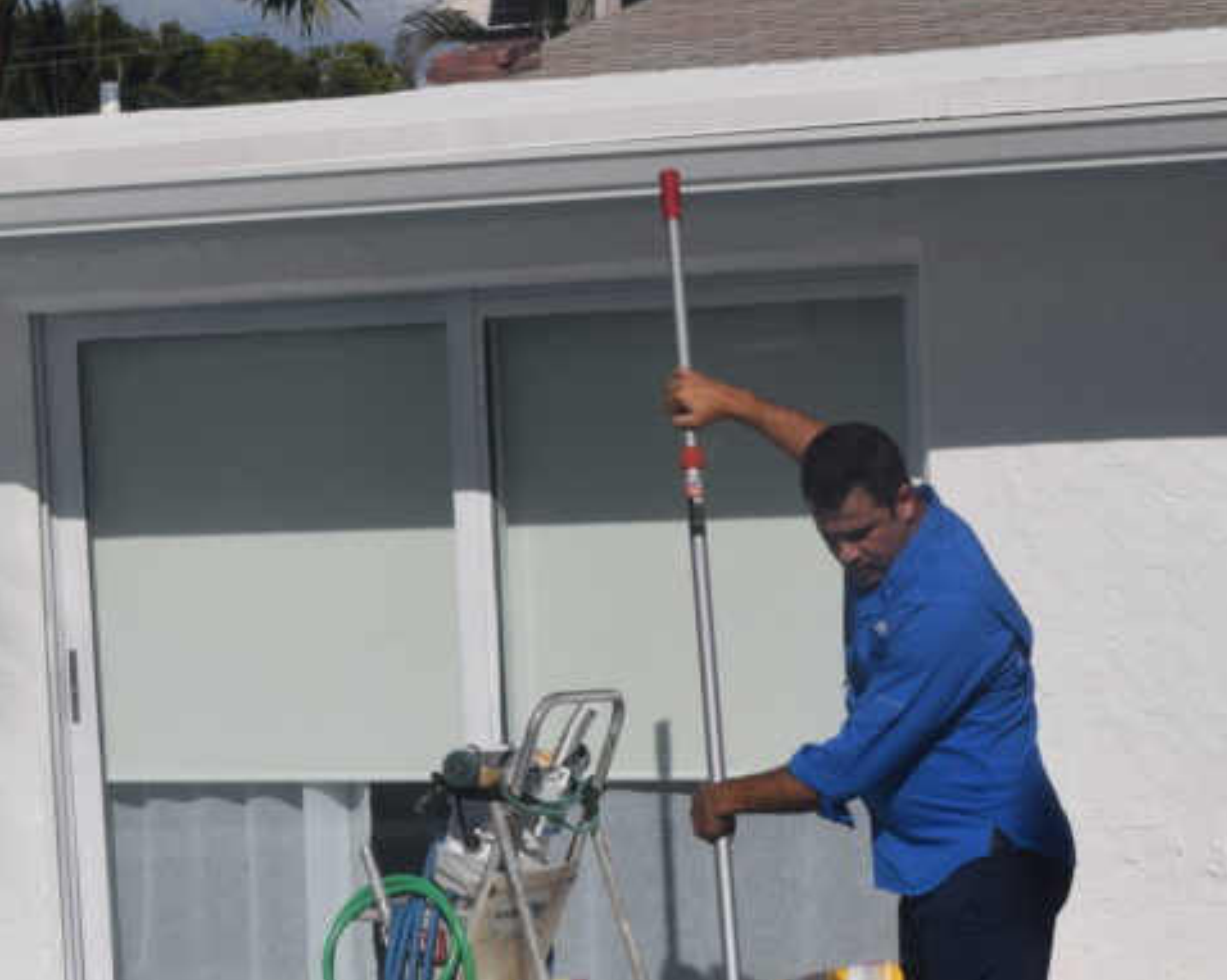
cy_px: 980
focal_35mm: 106
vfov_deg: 14.3
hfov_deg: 18.1
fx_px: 3848
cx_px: 693
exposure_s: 1/640
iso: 200
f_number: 13
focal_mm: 30
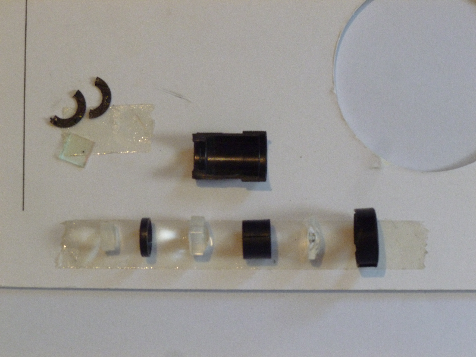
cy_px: 178
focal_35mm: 80
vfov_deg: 18.4
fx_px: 1100
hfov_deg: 24.4
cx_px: 238
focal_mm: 14.2
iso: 400
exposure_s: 1/80
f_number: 4.5
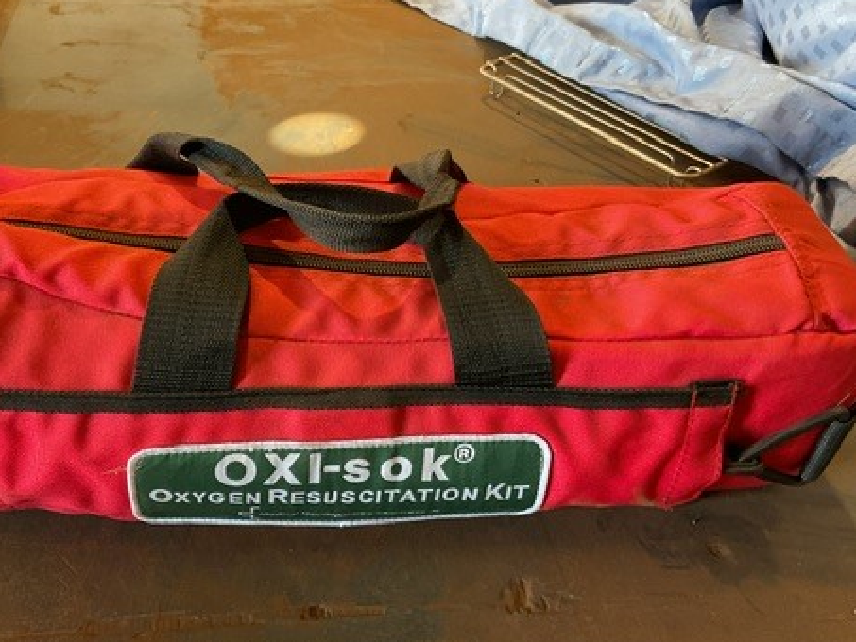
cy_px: 293
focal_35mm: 41
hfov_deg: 45.3
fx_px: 1014
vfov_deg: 35.1
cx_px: 314
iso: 125
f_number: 1.8
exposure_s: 1/50
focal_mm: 3
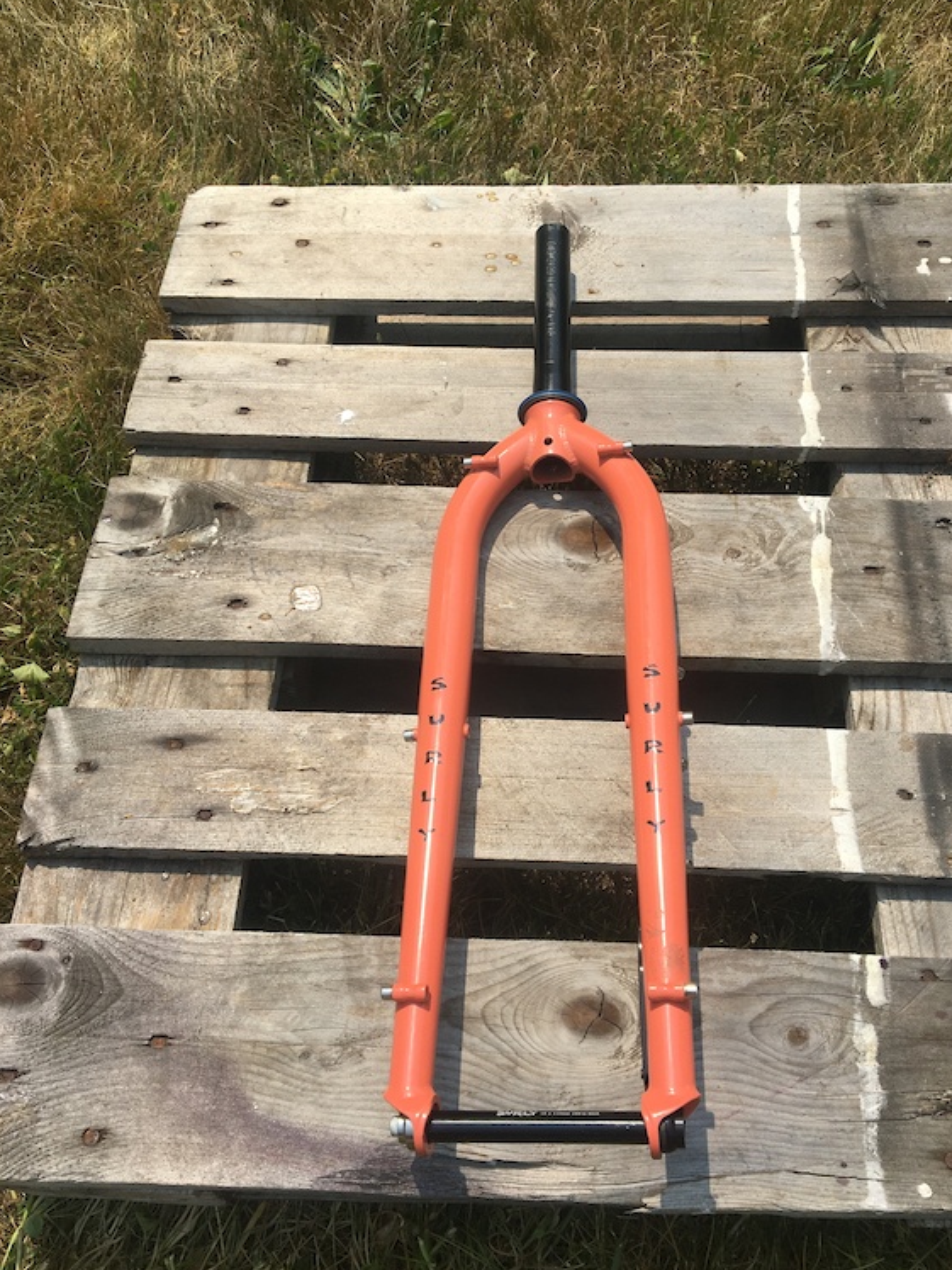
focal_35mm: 31
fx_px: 1137
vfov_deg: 58.4
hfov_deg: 45.4
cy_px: 632
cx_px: 499
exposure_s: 1/1789
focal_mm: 4.15
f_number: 2.2
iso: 25
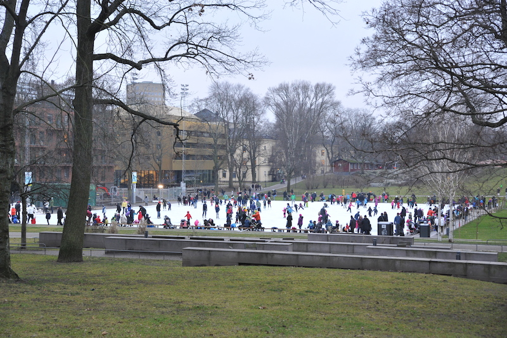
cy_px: 169
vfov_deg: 24.2
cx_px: 254
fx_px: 788
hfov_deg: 35.6
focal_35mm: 56
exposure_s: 1/125
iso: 1600
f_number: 5.6
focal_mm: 56
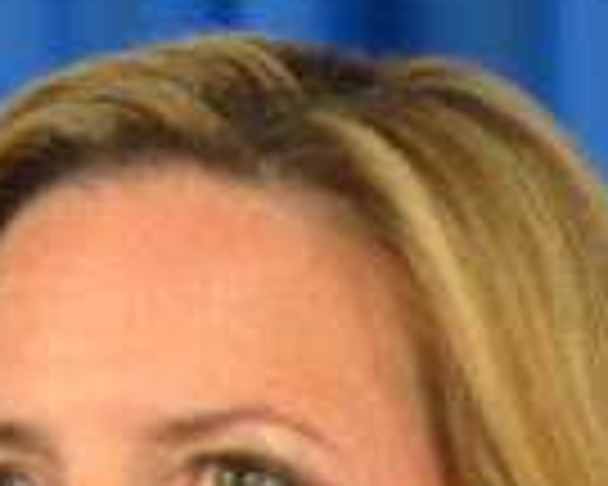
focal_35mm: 913
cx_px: 92
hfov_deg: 2.1
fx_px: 16429
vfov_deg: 1.7
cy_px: 1022
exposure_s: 1/100
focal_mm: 116
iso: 1600
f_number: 4.8
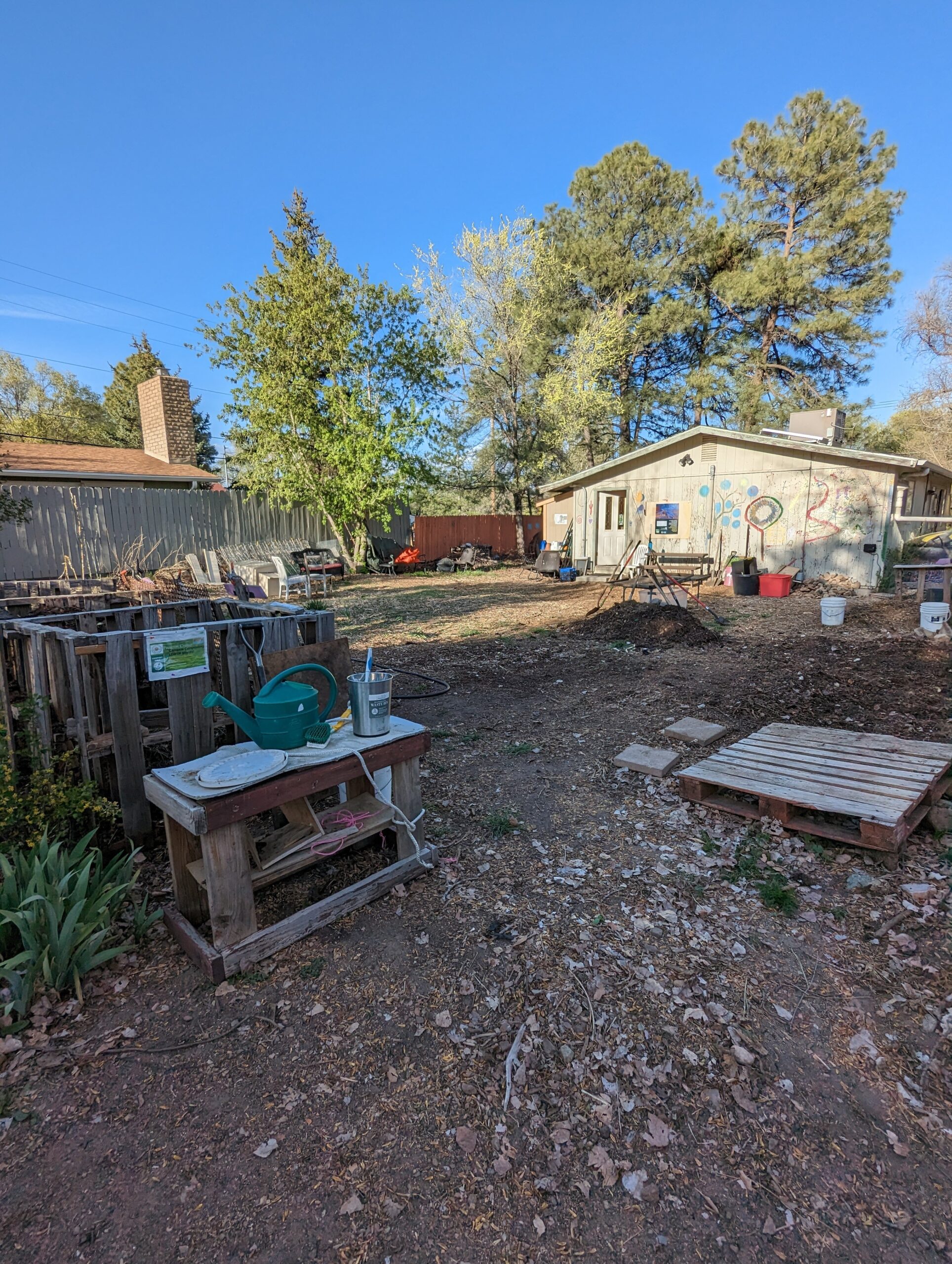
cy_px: 632
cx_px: 476
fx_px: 585
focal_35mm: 16
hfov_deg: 78.3
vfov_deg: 94.4
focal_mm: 2.35
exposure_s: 1/1387
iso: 43
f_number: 2.2
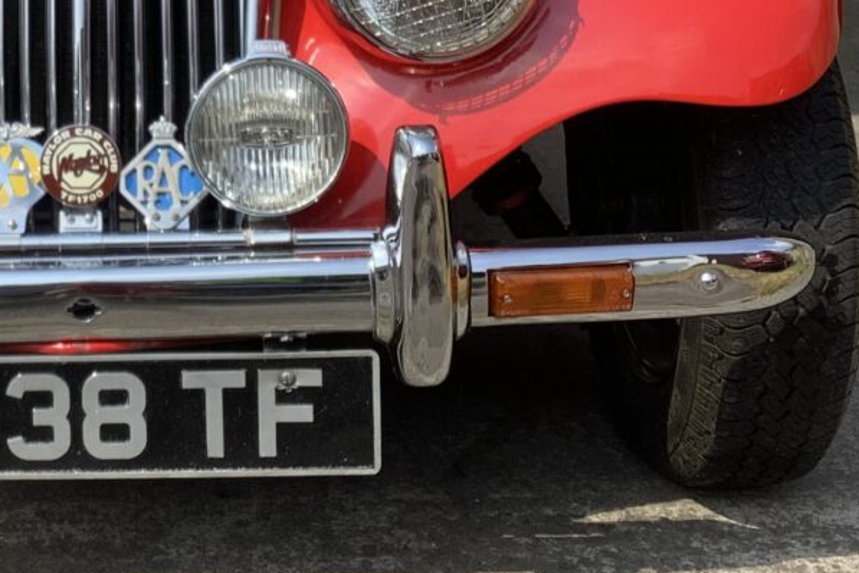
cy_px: 14
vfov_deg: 16.2
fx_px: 1980
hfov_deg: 23.6
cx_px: 27
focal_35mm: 83
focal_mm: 3.3
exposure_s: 1/1018
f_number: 2.4
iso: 25
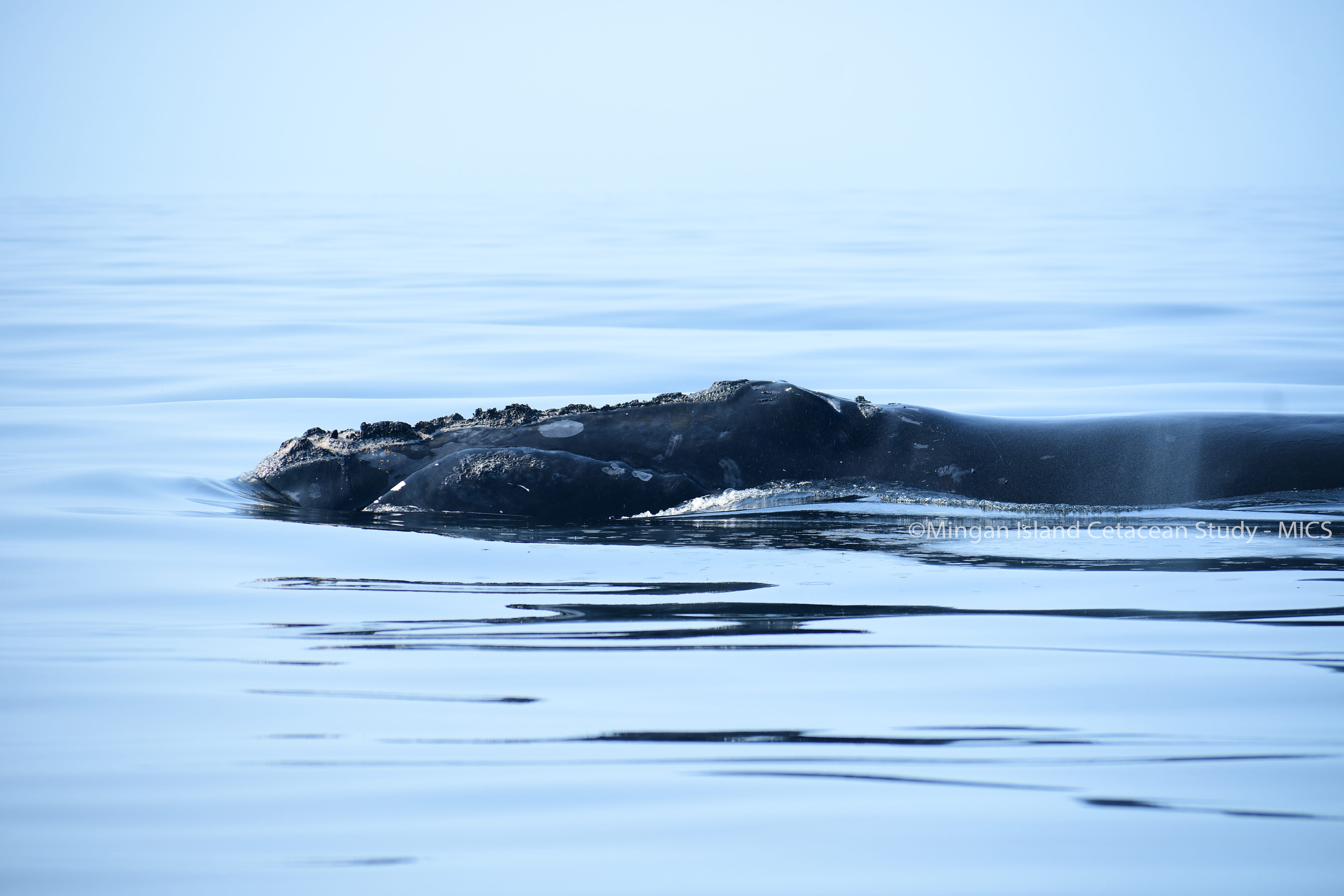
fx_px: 8661
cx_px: 672
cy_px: 448
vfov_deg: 5.9
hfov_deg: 8.9
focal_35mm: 232
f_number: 5.6
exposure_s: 1/400
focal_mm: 155
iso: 100
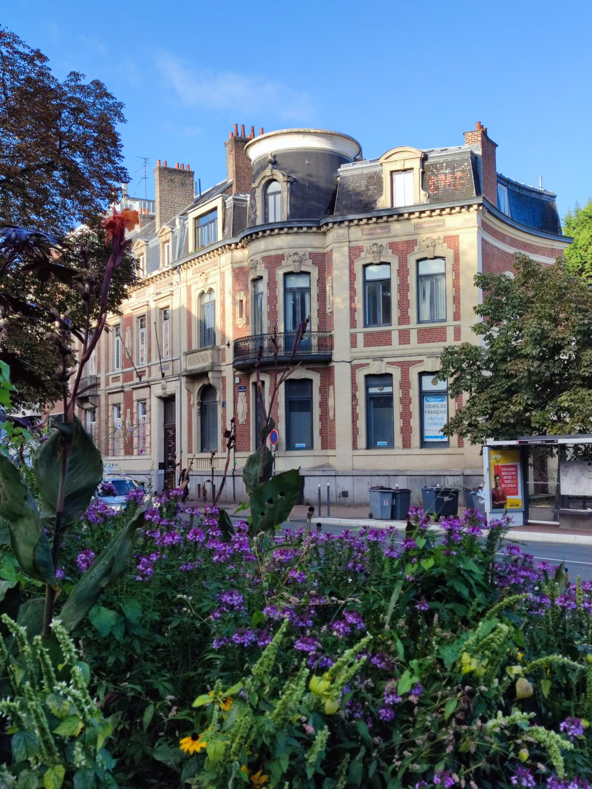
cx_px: 296
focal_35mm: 41
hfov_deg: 35.1
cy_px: 394
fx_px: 935
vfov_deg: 45.8
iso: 50
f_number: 1.69
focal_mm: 6.72
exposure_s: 1/957
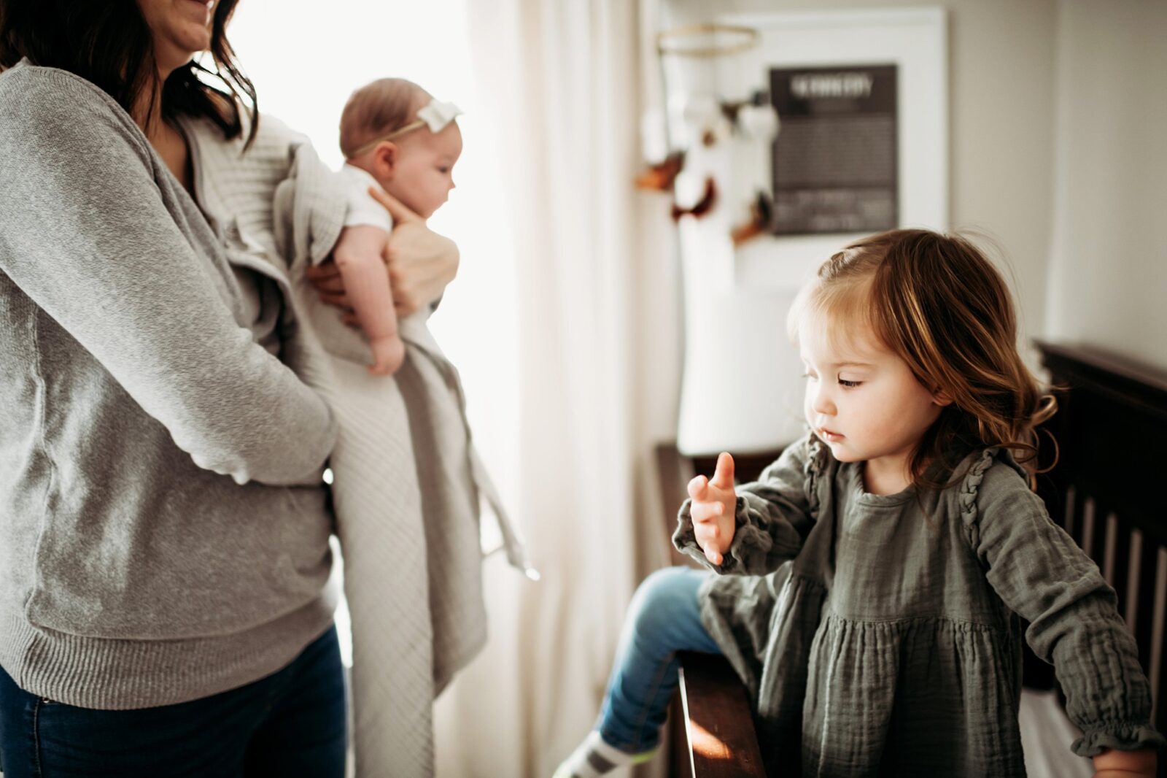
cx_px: 584
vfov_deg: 37.8
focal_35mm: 35
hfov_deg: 54.4
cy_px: 389
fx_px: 1134
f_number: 1.4
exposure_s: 1/250
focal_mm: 35
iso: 320
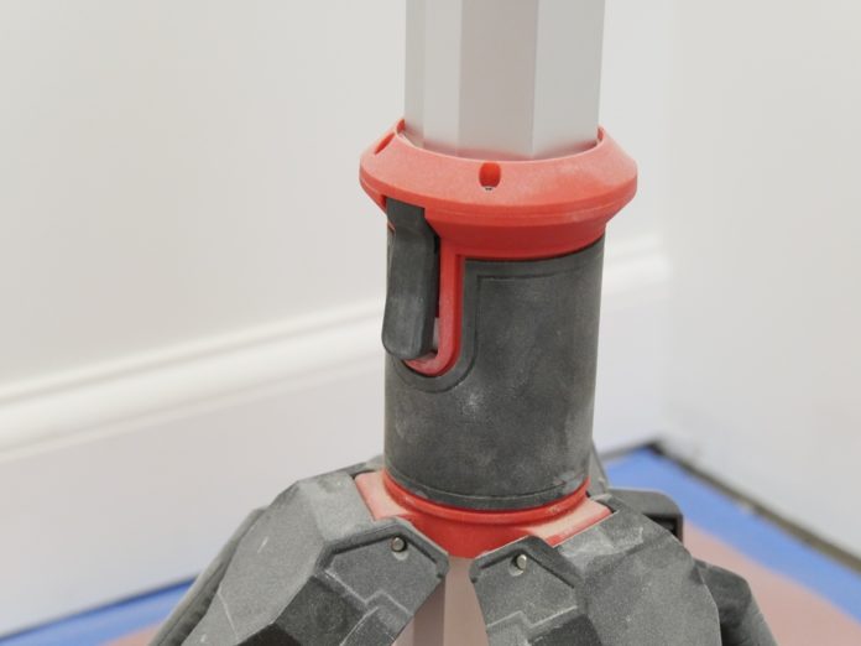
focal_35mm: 68
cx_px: 430
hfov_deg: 28.6
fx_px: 1691
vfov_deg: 21.6
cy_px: 323
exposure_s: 1/40
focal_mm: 34
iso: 3200
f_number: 4.5
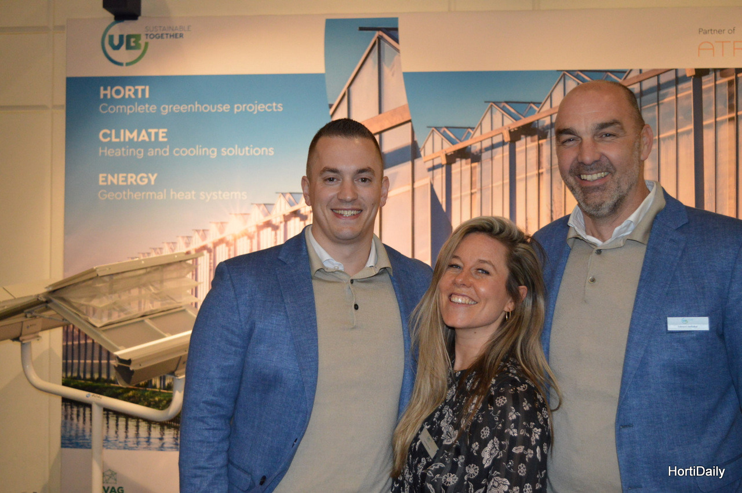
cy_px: 246
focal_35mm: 42
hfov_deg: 46.4
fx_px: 865
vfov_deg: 31.8
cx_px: 371
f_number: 4.2
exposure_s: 1/200
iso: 2000
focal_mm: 28
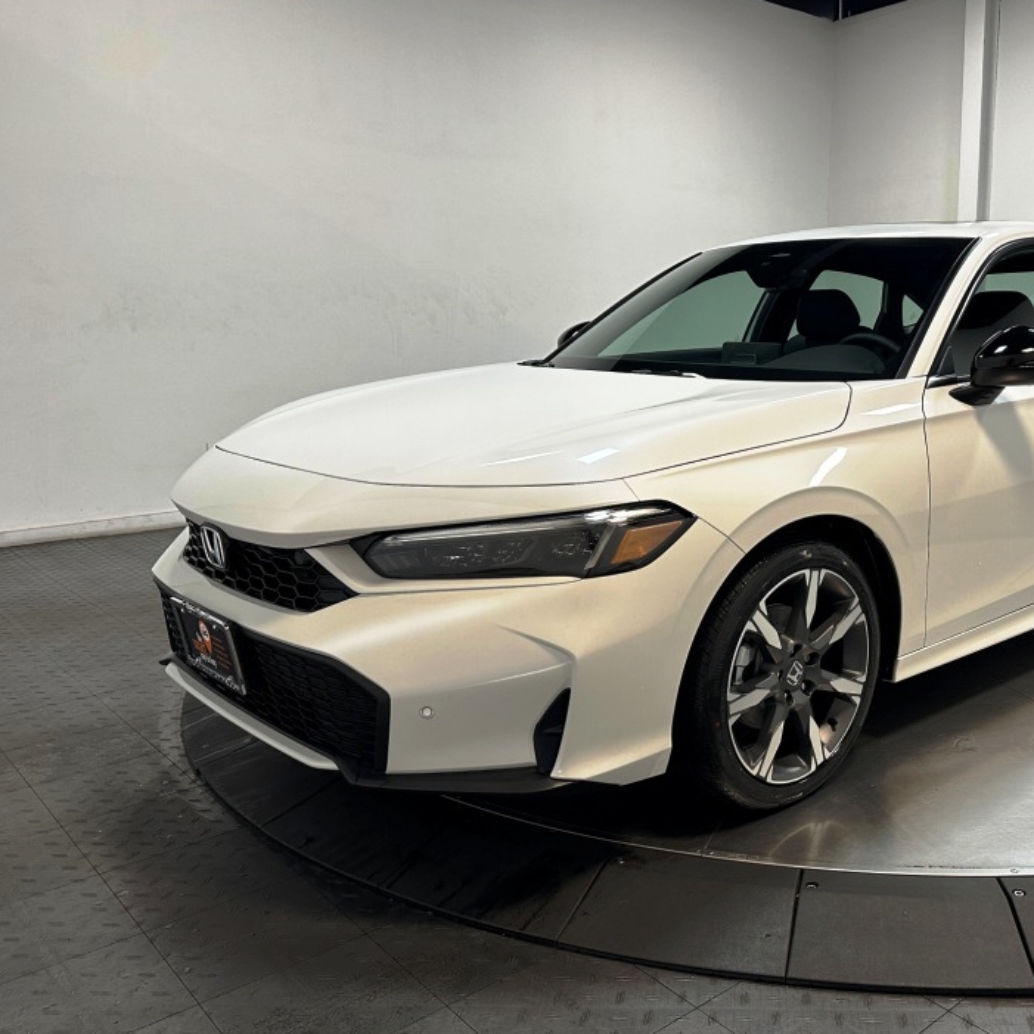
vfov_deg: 52.5
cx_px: 733
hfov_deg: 51.0
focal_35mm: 31
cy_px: 553
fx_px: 1048
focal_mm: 6.86
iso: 160
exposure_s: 1/60
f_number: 1.78
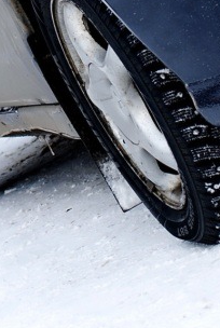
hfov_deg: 5.0
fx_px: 2534
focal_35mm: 278
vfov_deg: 7.3
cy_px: -67
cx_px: 52
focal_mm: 55
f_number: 6.3
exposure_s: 1/160
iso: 100
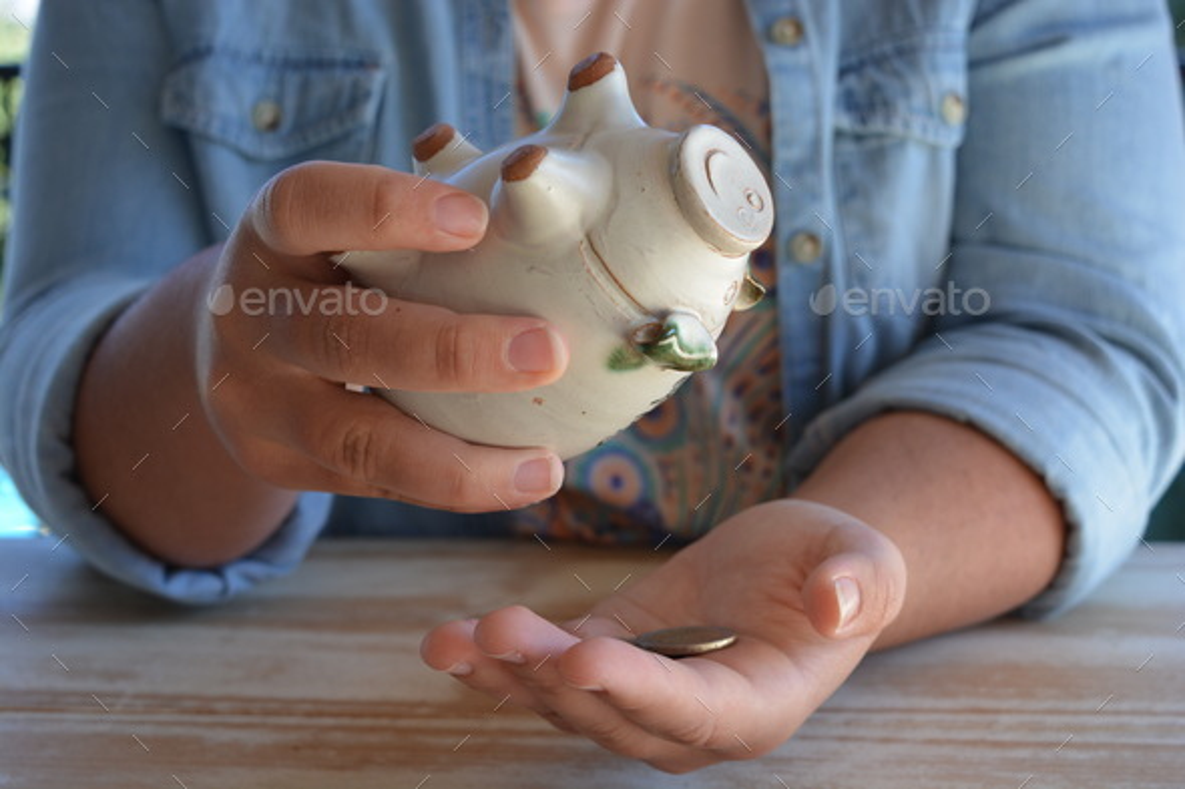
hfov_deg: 35.1
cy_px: 394
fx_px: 1876
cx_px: 592
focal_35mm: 57
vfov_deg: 23.8
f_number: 6.3
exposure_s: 1/160
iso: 200
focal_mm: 38
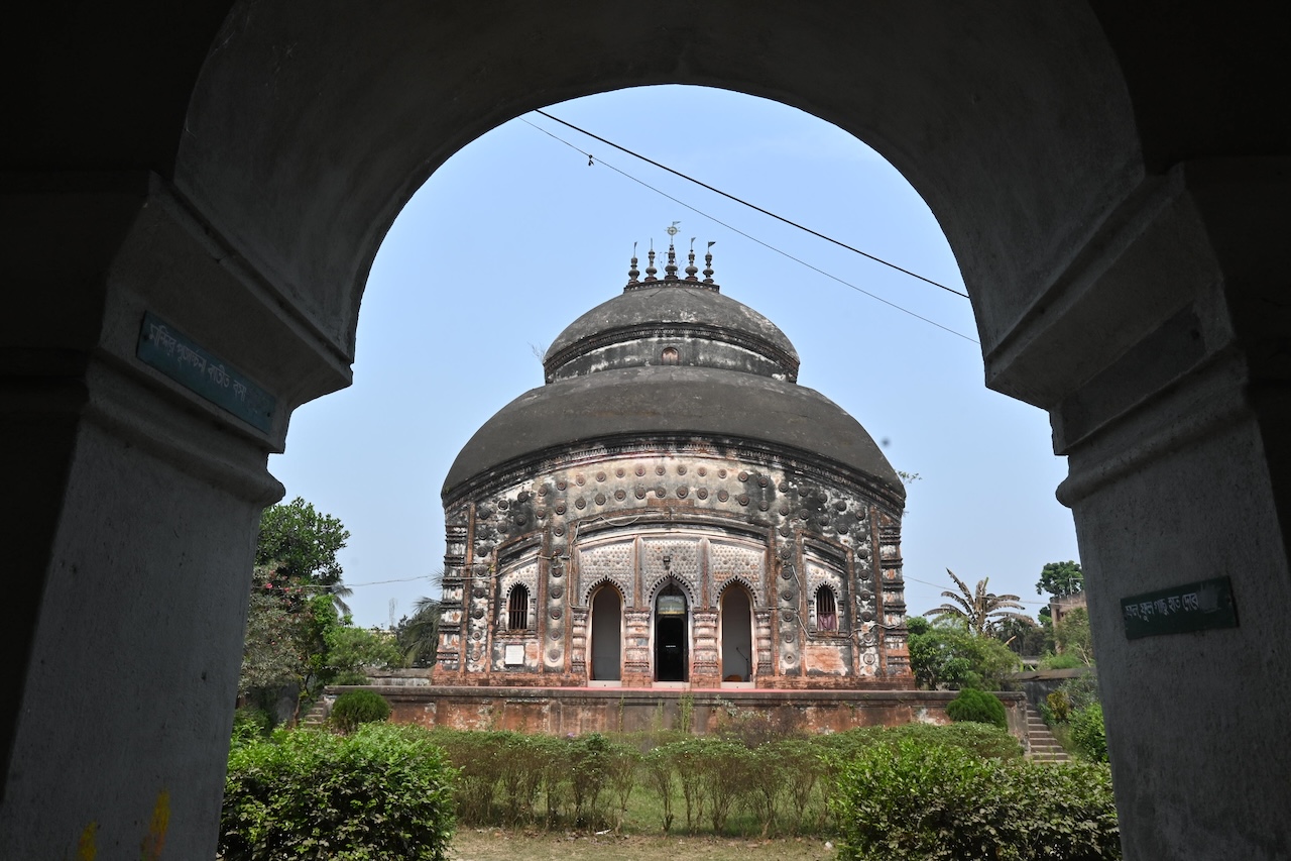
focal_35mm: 24
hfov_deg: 73.8
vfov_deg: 53.1
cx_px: 646
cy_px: 430
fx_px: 860
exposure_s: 1/125
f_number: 16
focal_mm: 16
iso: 160
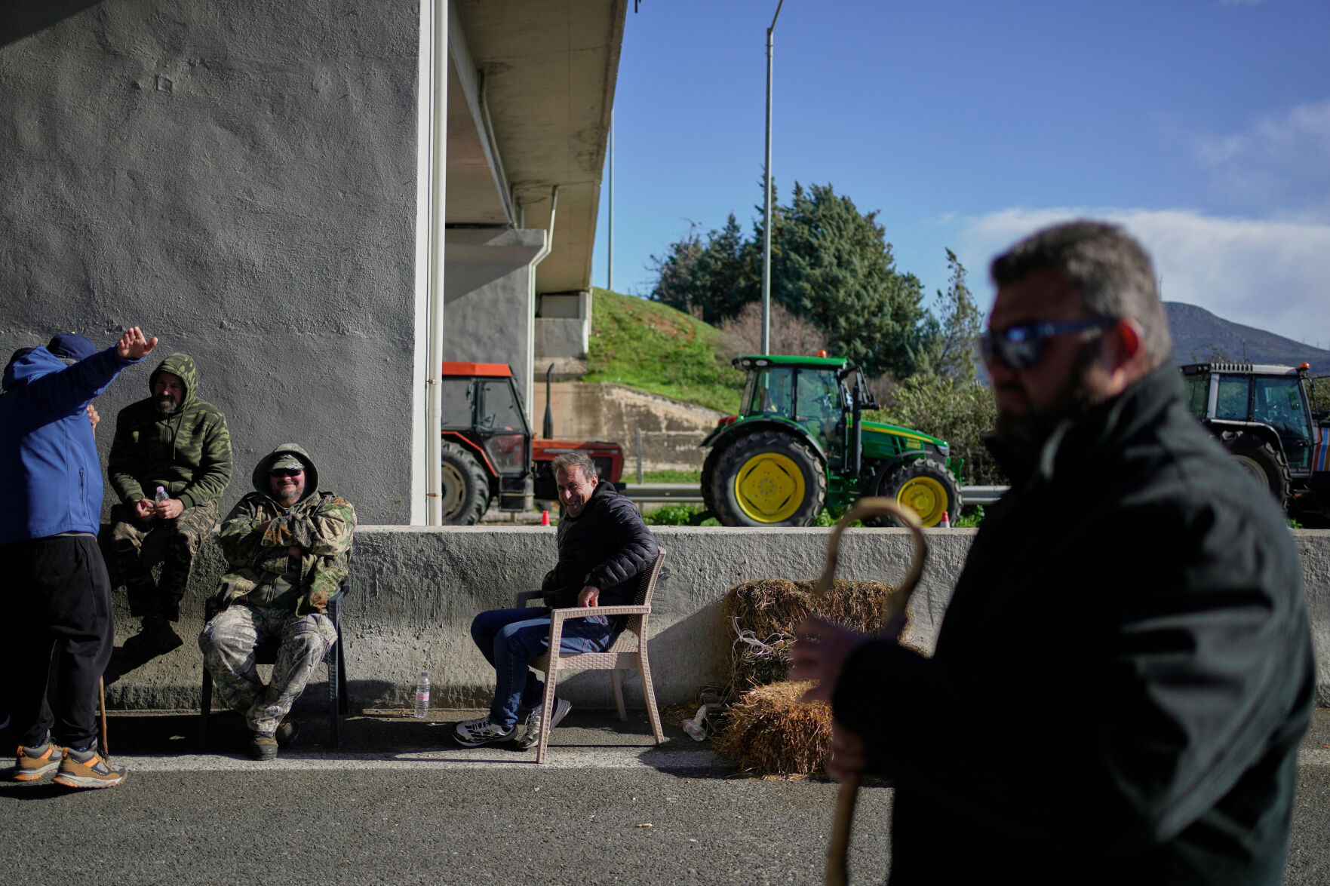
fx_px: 1293
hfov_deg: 54.4
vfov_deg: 37.8
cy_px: 443
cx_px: 665
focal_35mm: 35
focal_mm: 35
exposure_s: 1/8000
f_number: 1.8
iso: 100
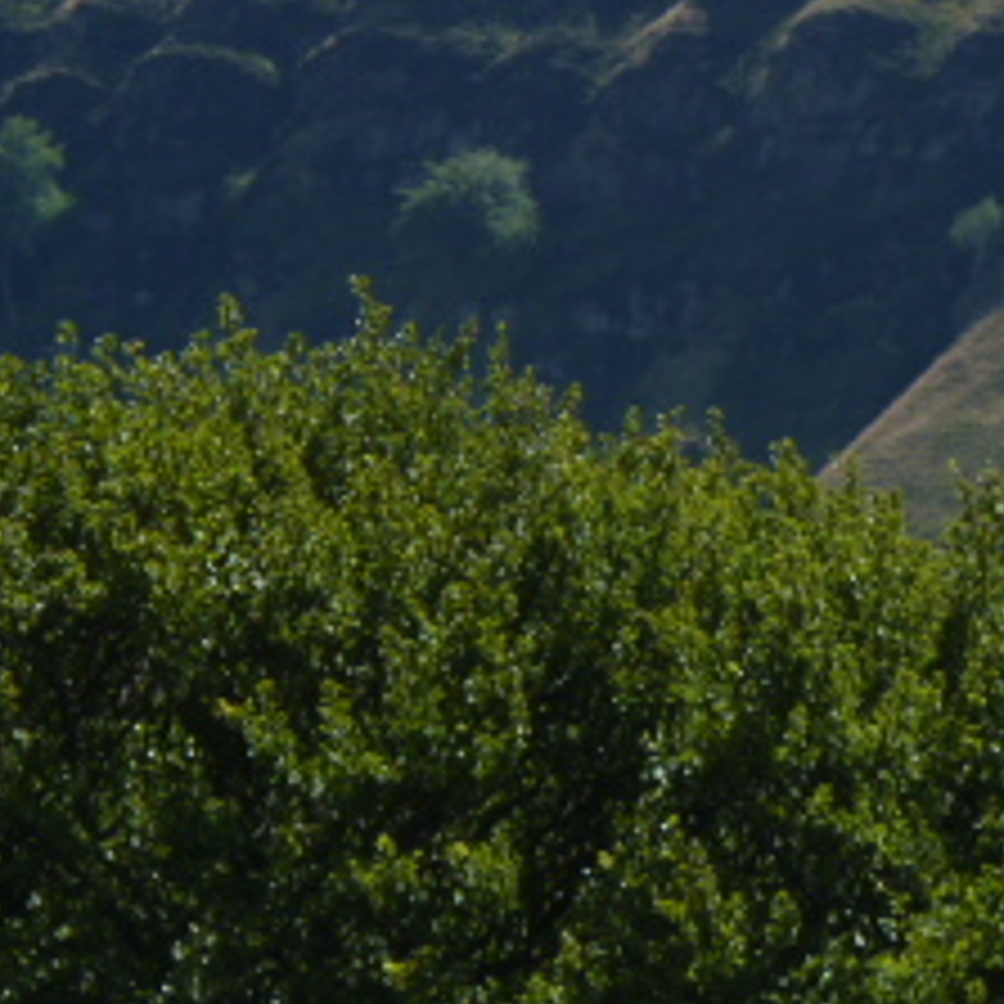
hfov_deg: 3.5
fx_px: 16341
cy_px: 41
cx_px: 761
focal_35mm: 498
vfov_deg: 3.5
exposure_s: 1/400
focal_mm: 32.1
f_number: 4.5
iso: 80
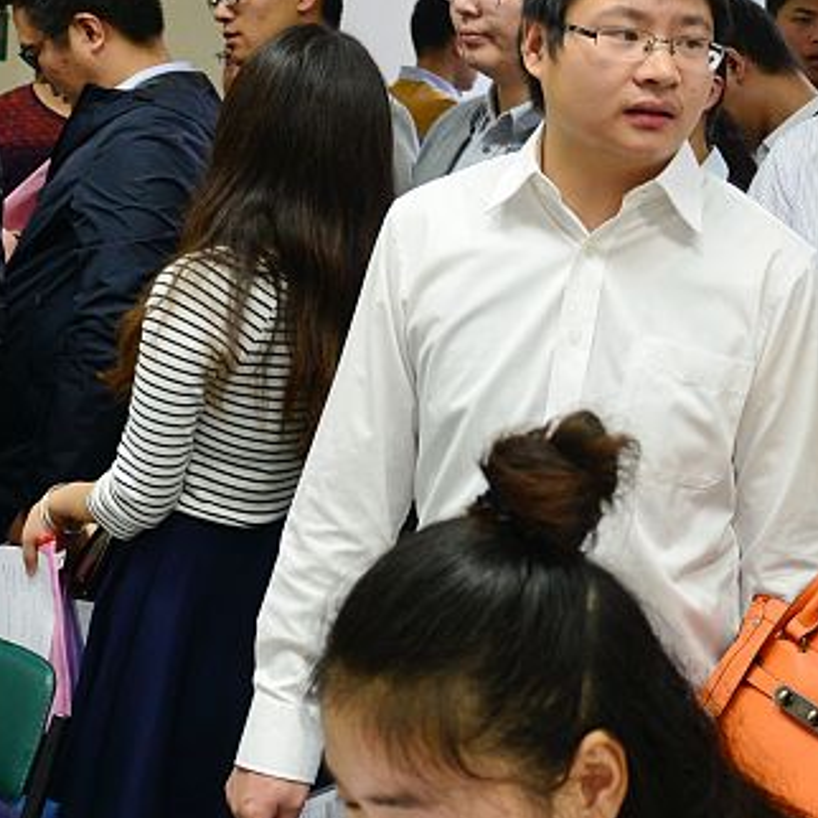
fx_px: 2032
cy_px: 229
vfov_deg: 22.6
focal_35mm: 76
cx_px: 643
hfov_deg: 22.5
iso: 800
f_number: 4.5
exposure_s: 1/50
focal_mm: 24
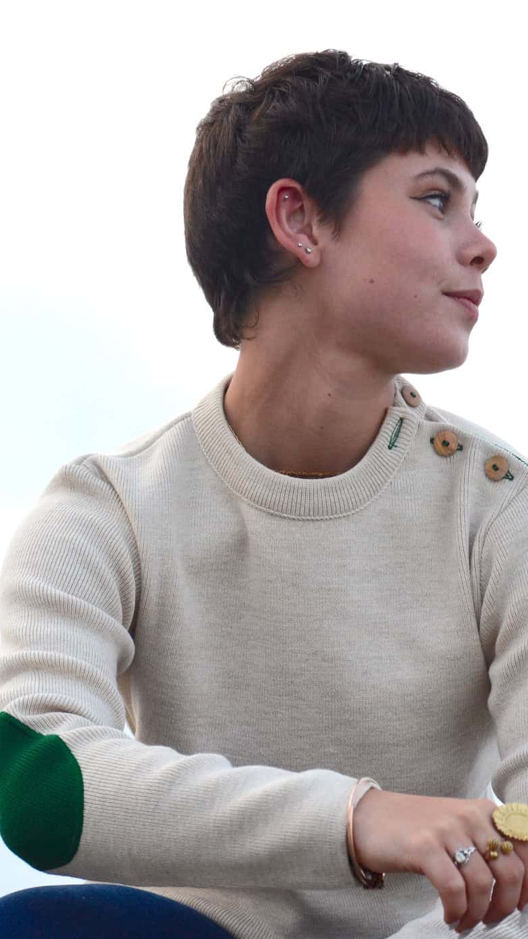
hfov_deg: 7.8
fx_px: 3884
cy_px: 470
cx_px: 273
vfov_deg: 13.8
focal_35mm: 156
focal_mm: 92
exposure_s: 1/1000
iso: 1600
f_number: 8
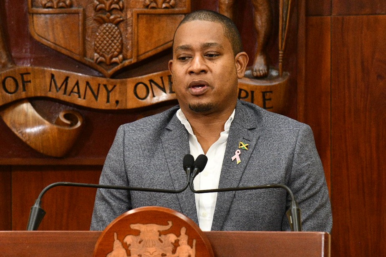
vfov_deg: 11.4
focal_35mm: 120
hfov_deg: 17.1
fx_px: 1287
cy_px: 128
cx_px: 193
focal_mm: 120
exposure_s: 1/125
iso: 4000
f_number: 6.3
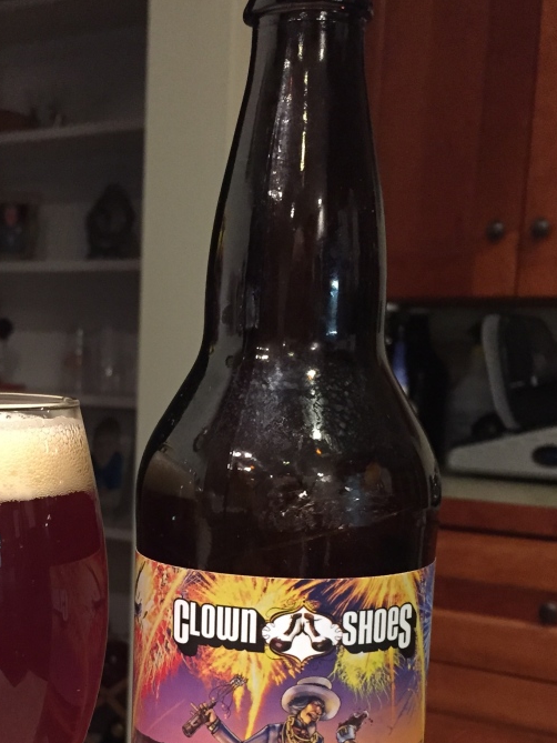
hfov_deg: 27.5
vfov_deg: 36.0
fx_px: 1115
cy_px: 555
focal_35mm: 52
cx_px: 111
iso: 250
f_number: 2.2
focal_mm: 4.15
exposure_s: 1/20
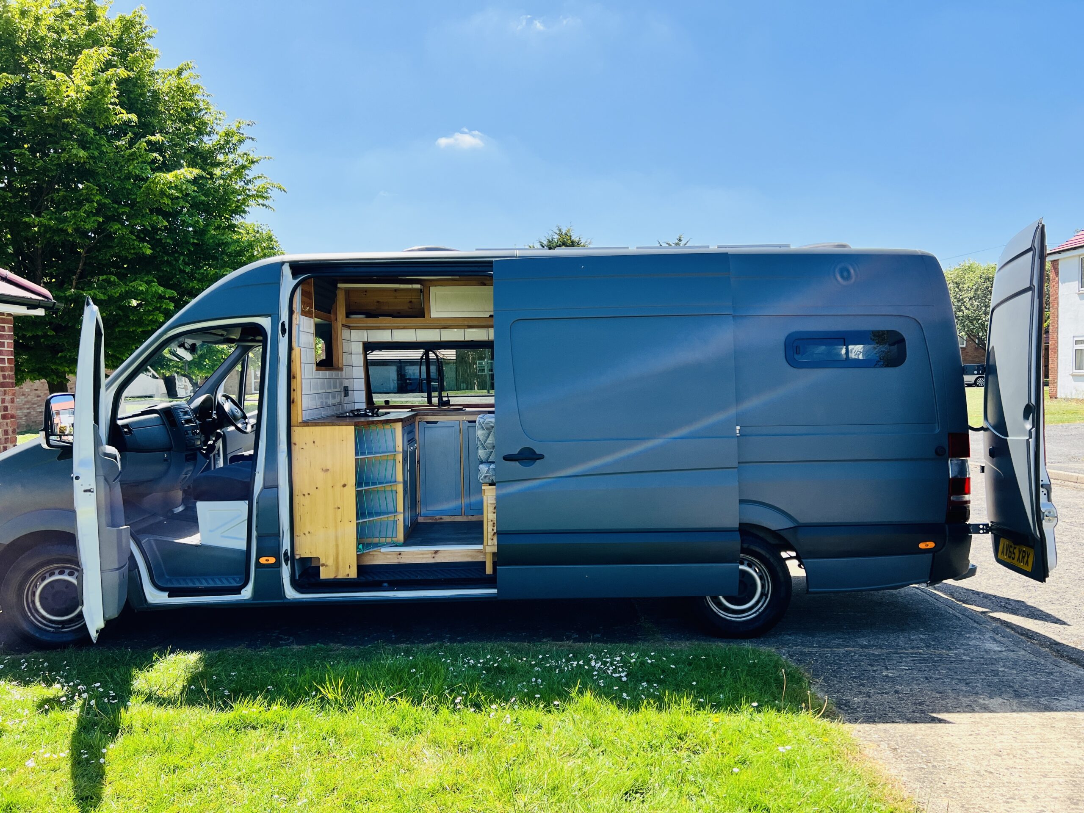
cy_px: 406
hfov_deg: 67.3
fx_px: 814
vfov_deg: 53.1
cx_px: 542
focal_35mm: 26
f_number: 1.5
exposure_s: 1/2915
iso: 50
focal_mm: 5.7
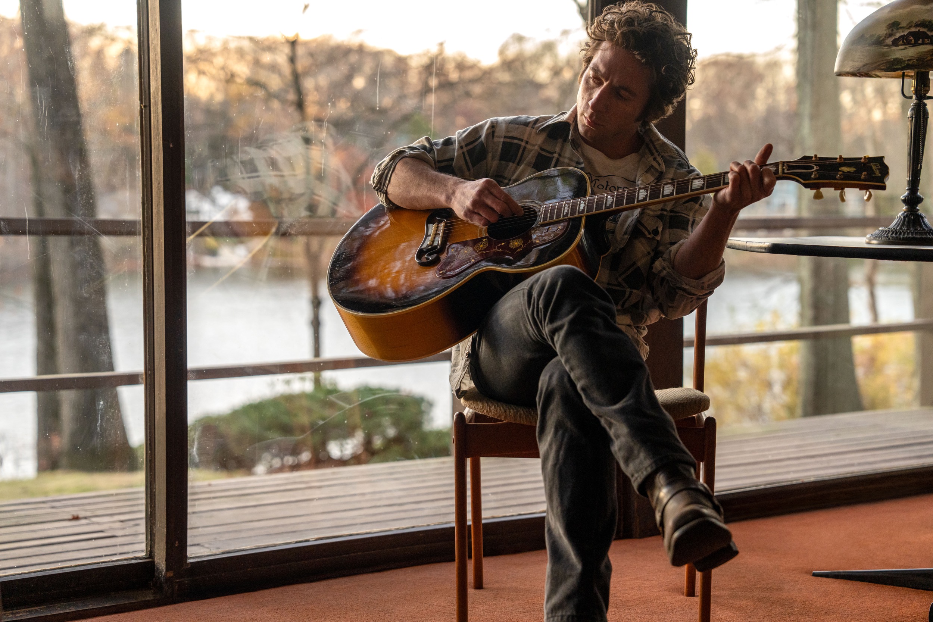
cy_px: 311
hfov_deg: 28.8
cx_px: 466
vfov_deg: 19.5
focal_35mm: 70
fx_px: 1814
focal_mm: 70
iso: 2000
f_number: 3.2
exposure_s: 1/200
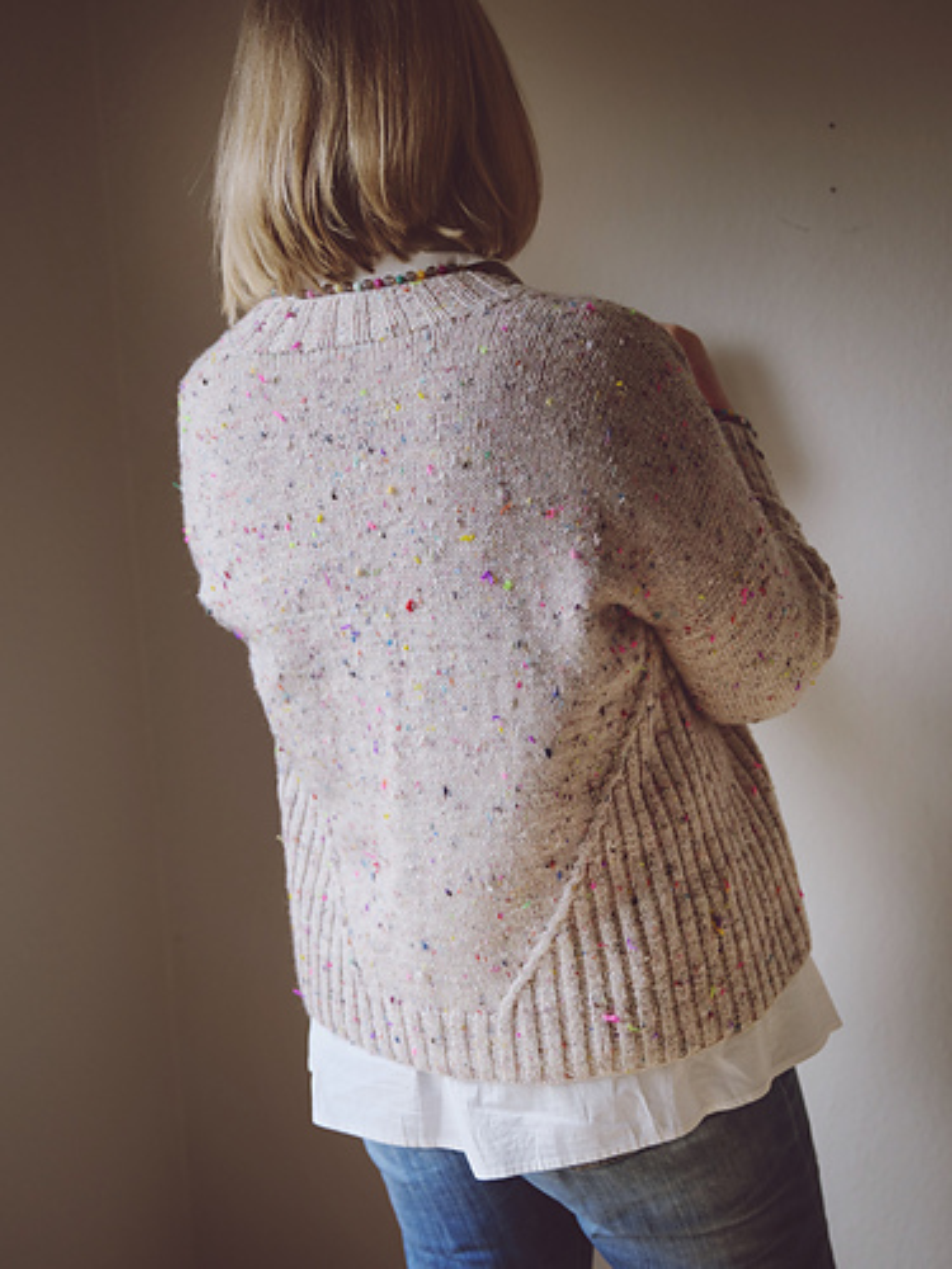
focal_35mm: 50
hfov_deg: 29.1
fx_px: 1833
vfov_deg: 38.2
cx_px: 476
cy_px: 634
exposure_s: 1/160
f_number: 2
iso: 200
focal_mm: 25
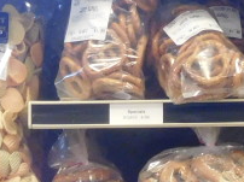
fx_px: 1788
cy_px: 307
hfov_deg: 7.8
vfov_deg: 5.8
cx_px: 54
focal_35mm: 254
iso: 400
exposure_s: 1/25
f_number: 4.1
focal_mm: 8.9
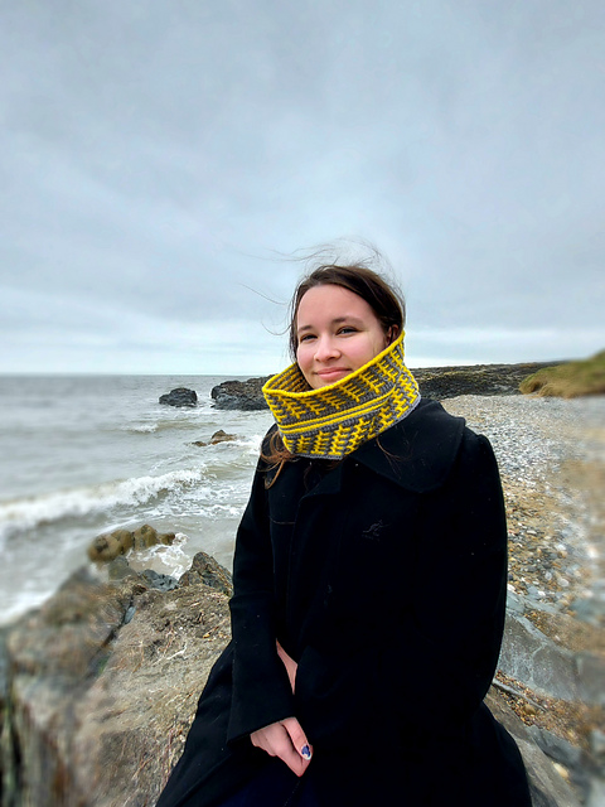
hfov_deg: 89.9
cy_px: 404
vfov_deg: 106.2
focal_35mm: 13
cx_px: 302
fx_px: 303
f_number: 2.2
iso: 50
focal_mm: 1.74
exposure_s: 1/500
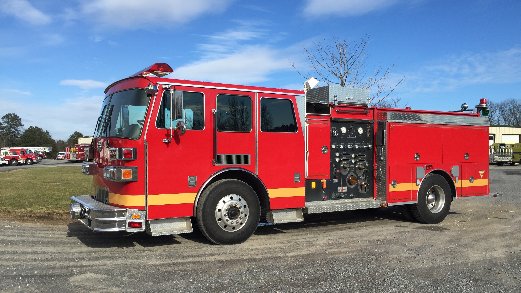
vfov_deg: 36.6
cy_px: 160
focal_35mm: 32
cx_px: 263
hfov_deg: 61.0
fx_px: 442
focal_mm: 4.15
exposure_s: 1/1647
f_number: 2.2
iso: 32
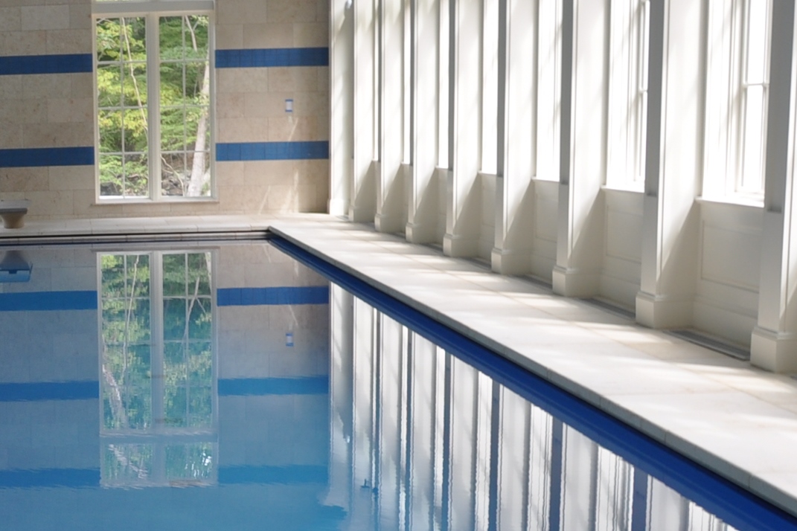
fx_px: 598
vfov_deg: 47.9
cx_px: 398
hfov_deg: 67.4
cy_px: 266
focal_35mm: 27
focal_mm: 18
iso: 200
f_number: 6.3
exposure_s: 1/40
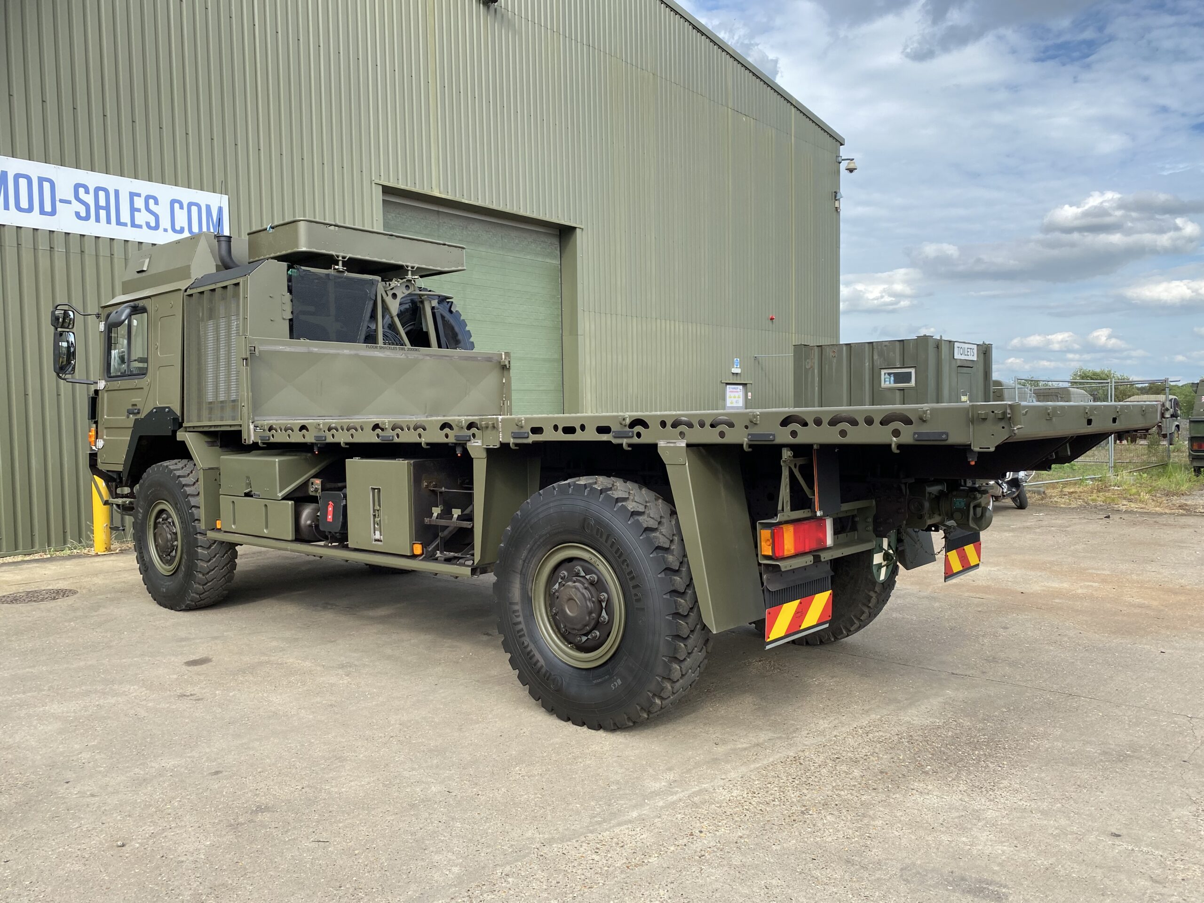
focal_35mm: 26
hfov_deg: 67.3
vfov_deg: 53.1
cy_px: 452
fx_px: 904
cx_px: 602
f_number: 1.8
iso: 32
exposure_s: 1/1082
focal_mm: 4.25
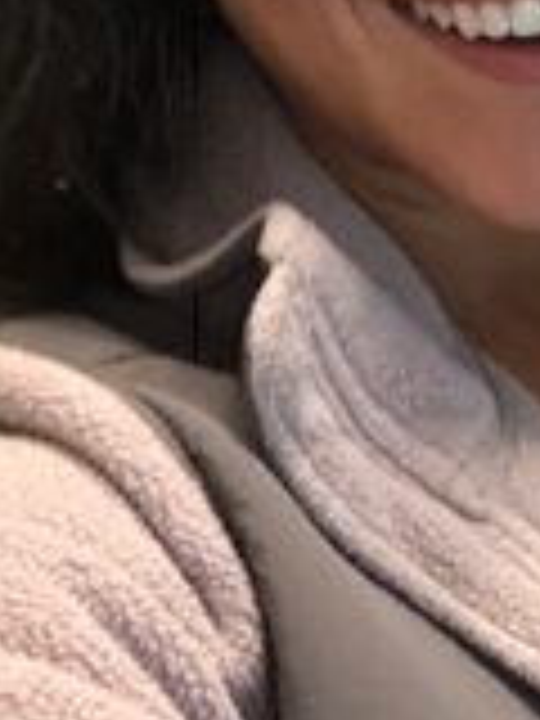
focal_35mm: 100
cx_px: 837
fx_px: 2080
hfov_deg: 13.8
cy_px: 234
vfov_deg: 19.6
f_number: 2.2
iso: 320
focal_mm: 2.87
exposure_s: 1/15
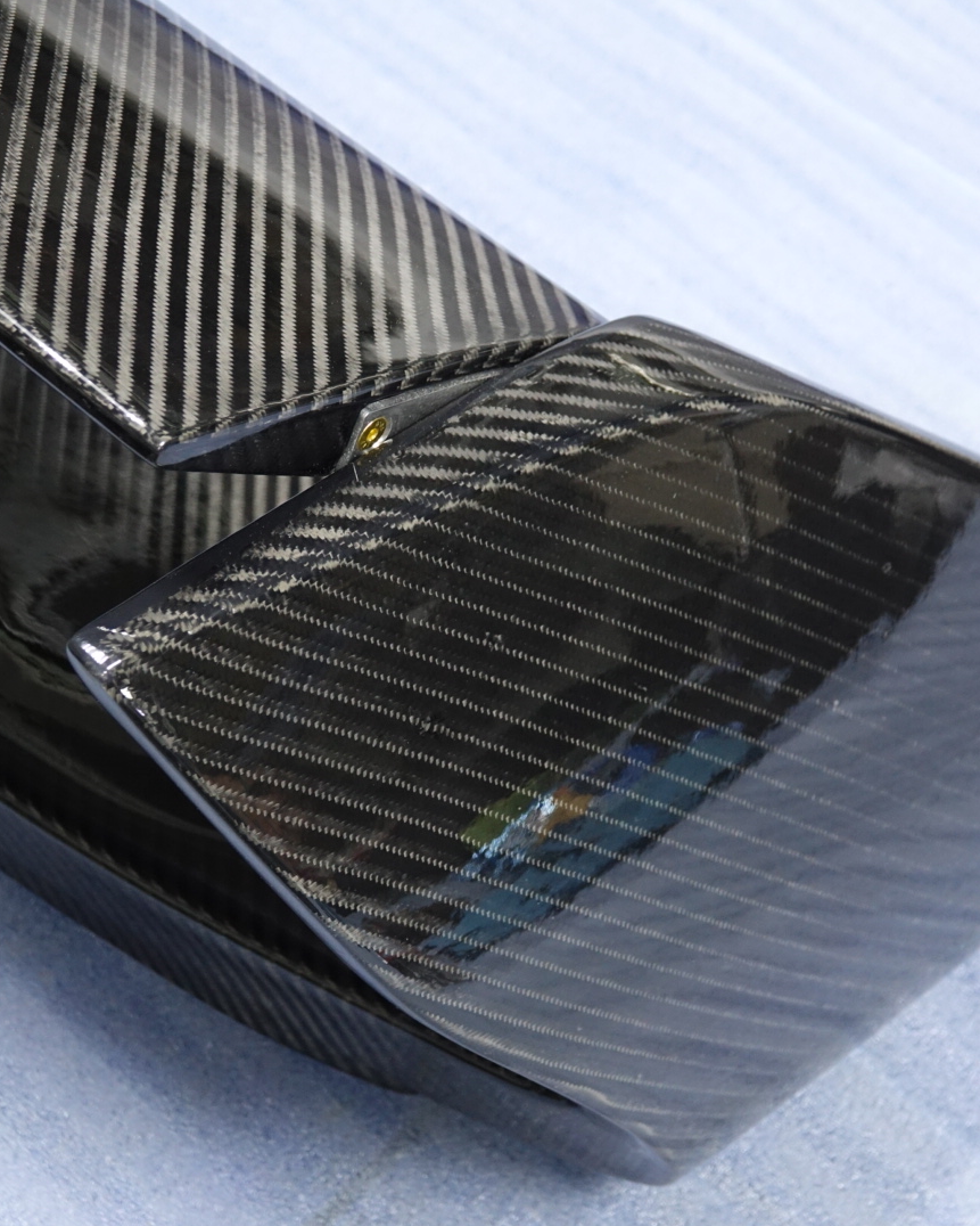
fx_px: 2864
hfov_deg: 19.4
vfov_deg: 24.1
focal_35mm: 79
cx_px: 438
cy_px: 612
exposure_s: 1/40
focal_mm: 20.49
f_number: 3.5
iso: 800
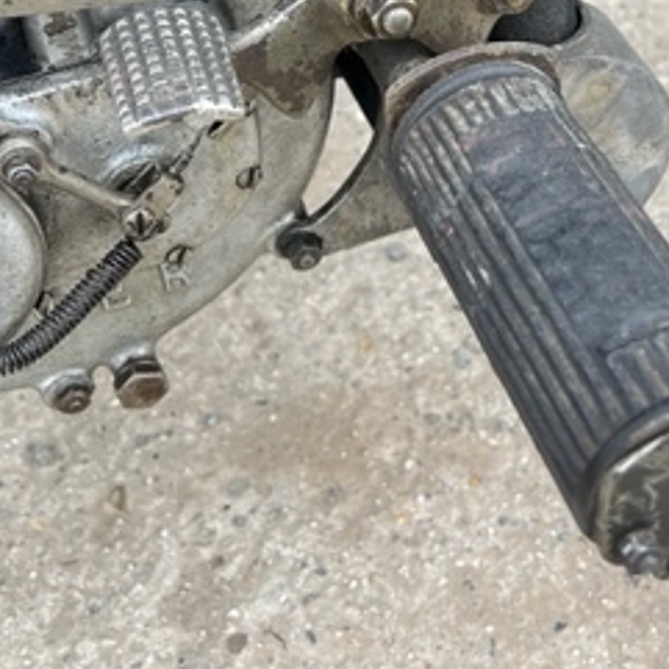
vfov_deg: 27.0
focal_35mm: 61
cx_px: 497
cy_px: 42
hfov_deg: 27.8
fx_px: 1334
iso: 50
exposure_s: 1/466
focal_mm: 5.7
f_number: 1.5
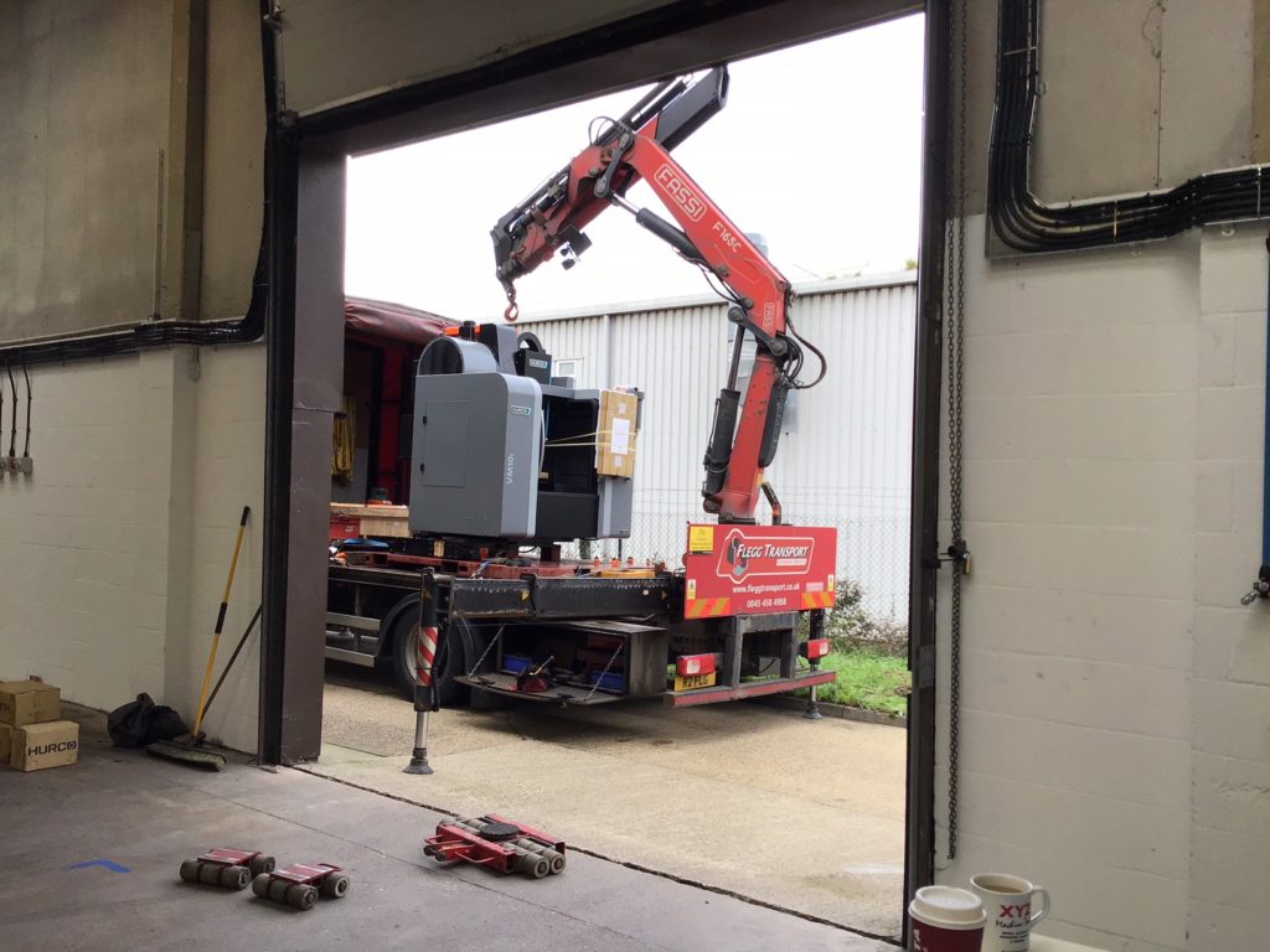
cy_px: 476
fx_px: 1137
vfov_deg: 45.4
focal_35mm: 31
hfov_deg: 58.4
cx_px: 635
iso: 25
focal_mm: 3.3
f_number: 2.4
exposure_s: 1/120
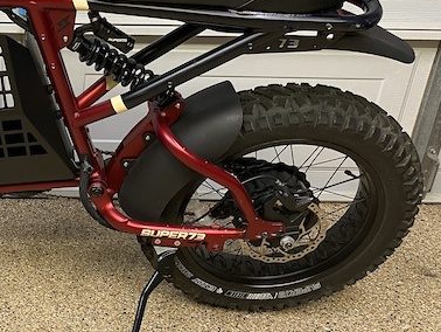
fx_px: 701
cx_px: 1
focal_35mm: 55
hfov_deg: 32.2
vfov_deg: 26.5
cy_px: 130
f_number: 1.8
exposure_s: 1/60
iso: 100
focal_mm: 4.25
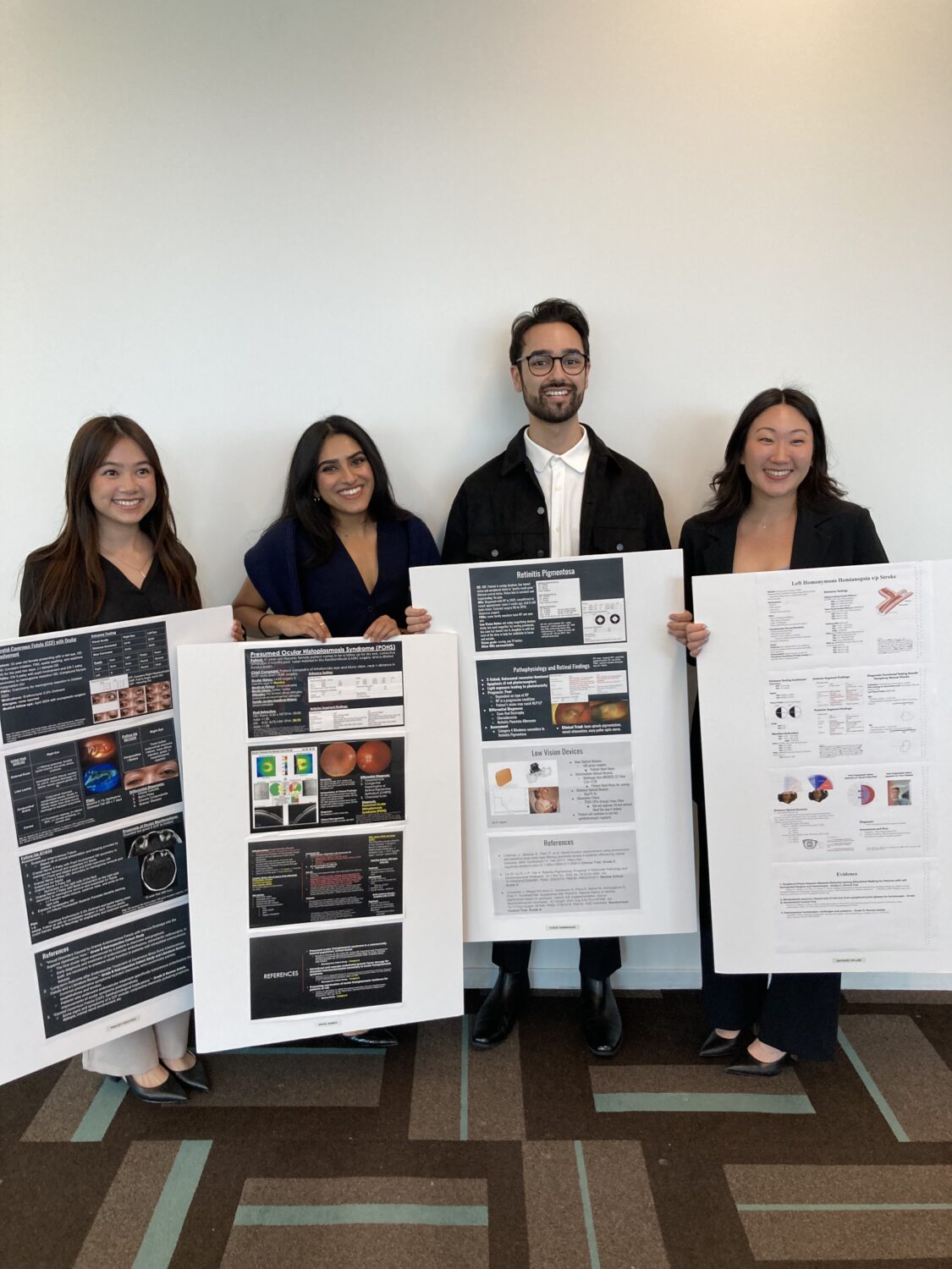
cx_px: 476
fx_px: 1027
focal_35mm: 28
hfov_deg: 49.7
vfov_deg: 63.4
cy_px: 634
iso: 64
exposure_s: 1/71
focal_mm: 3.99
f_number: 1.8
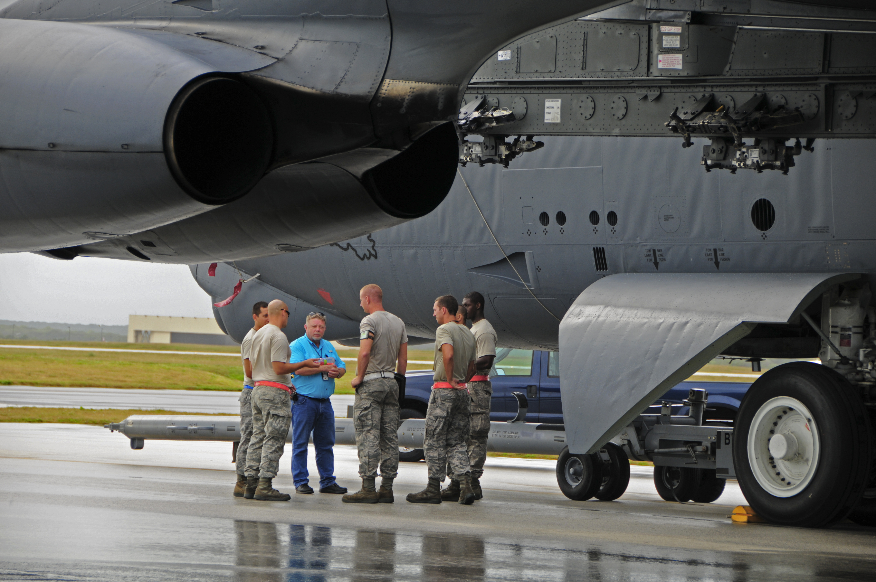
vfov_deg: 9.6
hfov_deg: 14.4
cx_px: 438
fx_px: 3463
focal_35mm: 142
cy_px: 291
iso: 200
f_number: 5.3
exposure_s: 1/320
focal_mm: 95
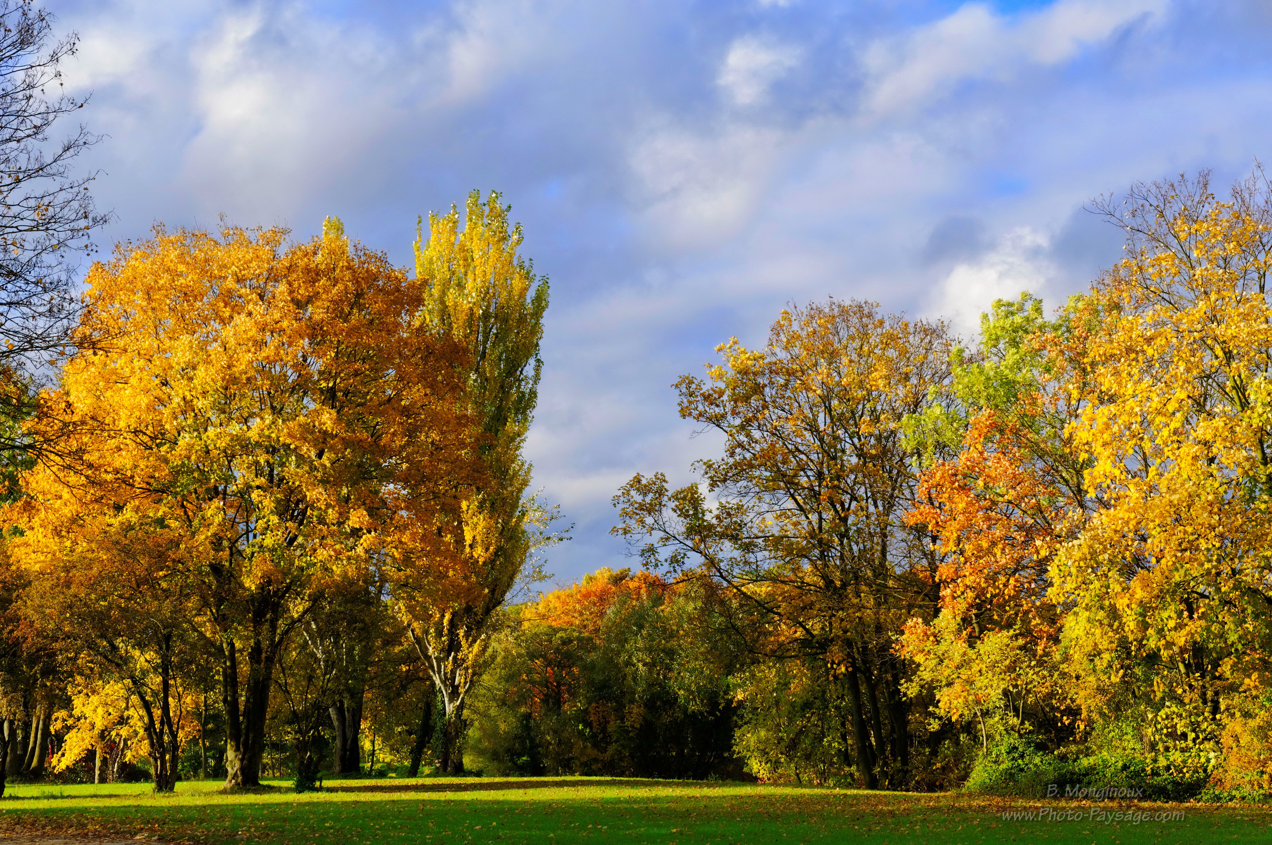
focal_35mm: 68
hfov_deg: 29.9
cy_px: 422
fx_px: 2382
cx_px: 636
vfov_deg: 20.1
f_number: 9
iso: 200
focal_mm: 45
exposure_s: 1/320
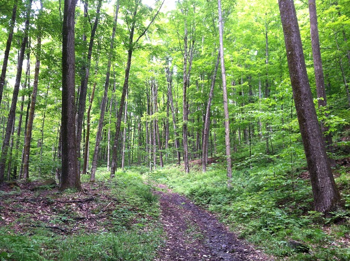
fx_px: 353
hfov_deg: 52.7
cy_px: 130
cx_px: 175
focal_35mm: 35
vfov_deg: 40.6
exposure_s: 1/20
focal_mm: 3.85
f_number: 2.8
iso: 80
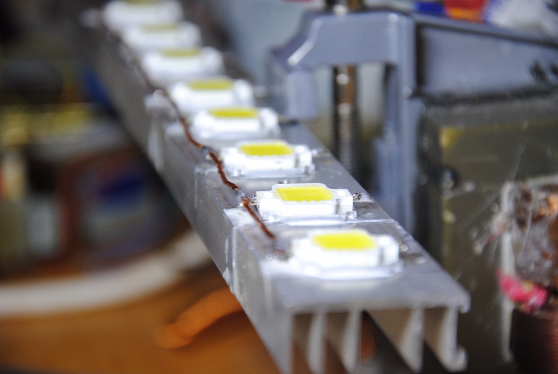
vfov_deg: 8.7
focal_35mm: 158
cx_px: 279
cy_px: 187
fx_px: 2444
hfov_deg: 13.0
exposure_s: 1/125
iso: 280
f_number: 5.6
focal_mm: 105
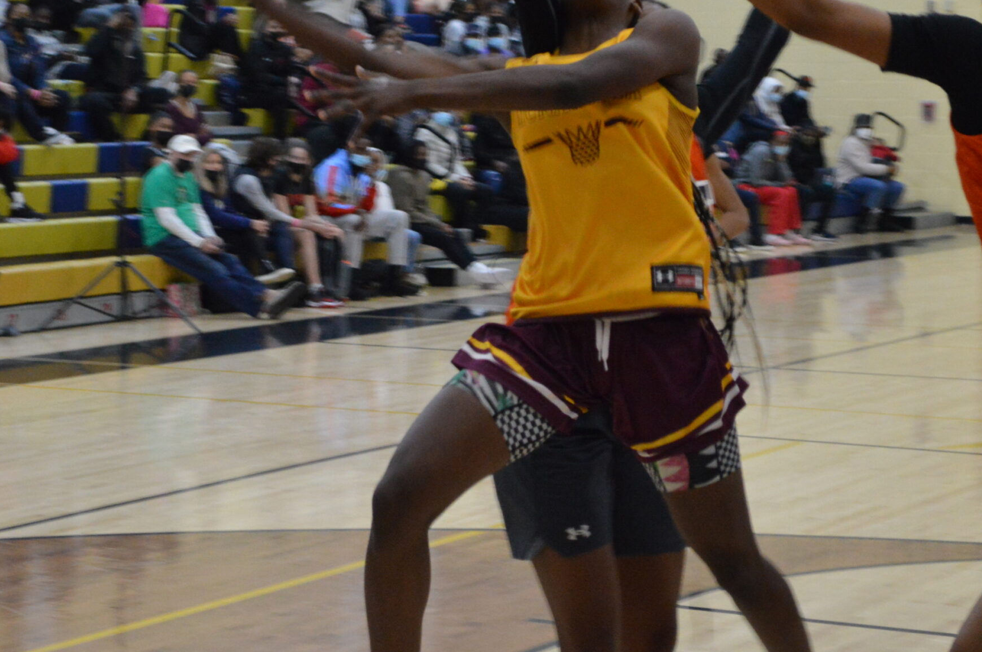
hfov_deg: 20.0
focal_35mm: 102
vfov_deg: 13.4
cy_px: 235
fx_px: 2779
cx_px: 380
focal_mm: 46
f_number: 5.3
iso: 3200
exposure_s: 1/125
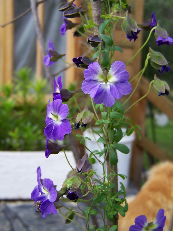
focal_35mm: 38
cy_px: 116
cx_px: 86
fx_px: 253
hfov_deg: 37.7
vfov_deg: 49.0
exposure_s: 1/250
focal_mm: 6.3
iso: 64
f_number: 2.8
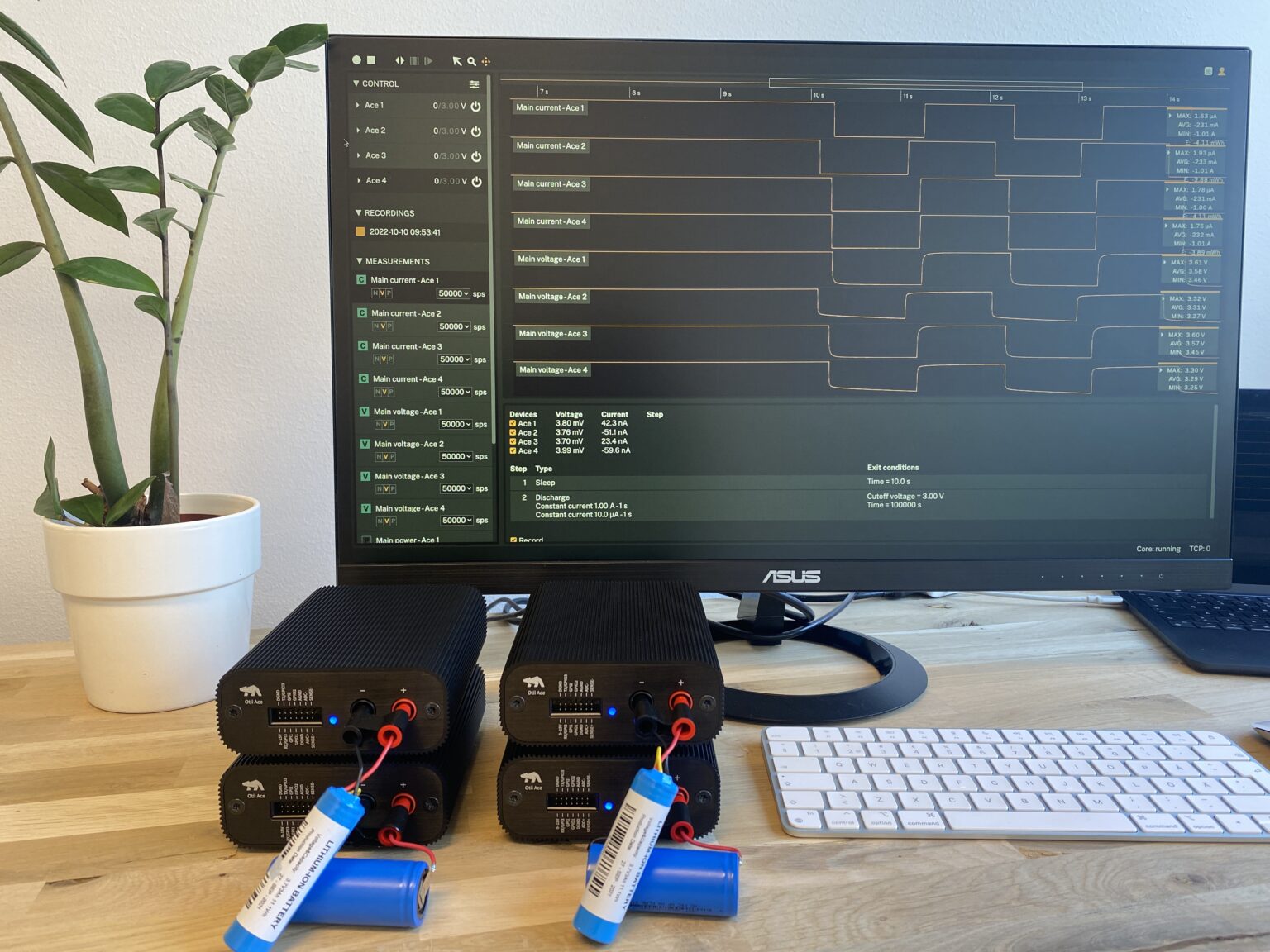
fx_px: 954
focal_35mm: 26
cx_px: 635
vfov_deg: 53.1
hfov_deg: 67.3
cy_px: 476
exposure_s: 1/100
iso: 80
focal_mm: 4.25
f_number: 1.8
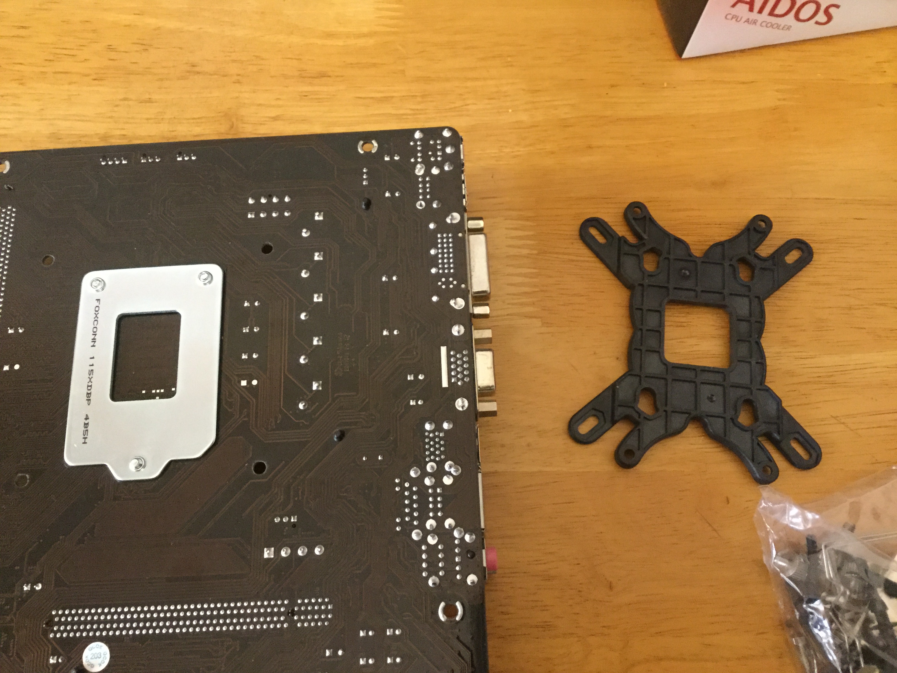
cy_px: 336
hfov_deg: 58.4
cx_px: 448
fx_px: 803
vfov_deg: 45.4
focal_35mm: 31
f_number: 2.4
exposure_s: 1/17
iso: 400
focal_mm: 3.3
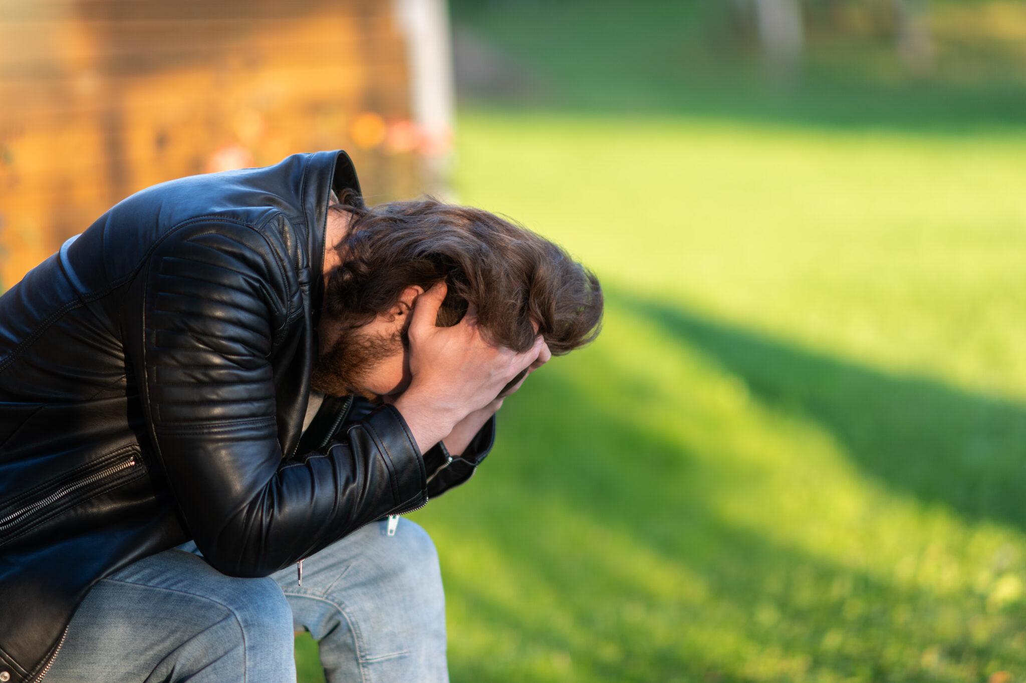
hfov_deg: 15.2
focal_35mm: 135
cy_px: 342
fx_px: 3845
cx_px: 513
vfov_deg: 10.1
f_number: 2.2
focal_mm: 135
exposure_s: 1/500
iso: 100
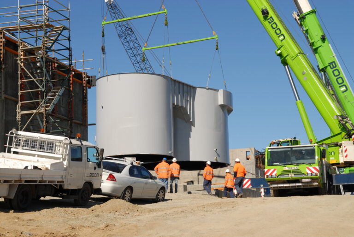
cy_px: 118
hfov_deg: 27.0
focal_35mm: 75
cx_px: 177
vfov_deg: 18.2
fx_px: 738
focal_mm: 50
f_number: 13
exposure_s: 1/100
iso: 100
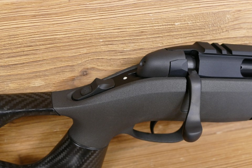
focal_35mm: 45
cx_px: 126
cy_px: 84
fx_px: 315
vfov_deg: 29.9
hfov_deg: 43.6
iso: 1250
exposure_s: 1/80
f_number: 3.2
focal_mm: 16.24
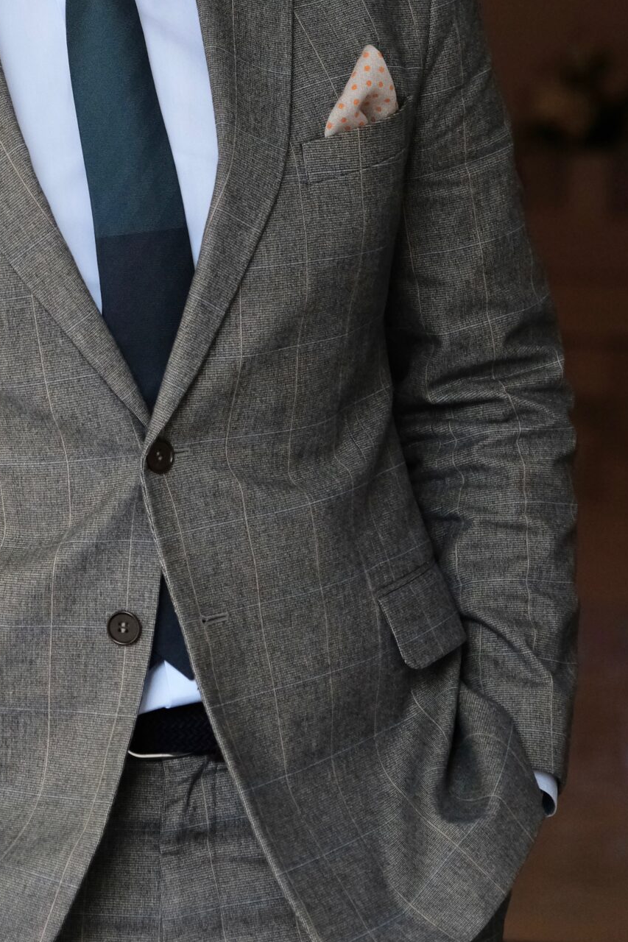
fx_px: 4345
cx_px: 111
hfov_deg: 8.2
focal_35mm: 166
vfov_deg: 12.3
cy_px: 149
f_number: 2.8
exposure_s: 1/1300
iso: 1600
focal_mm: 55
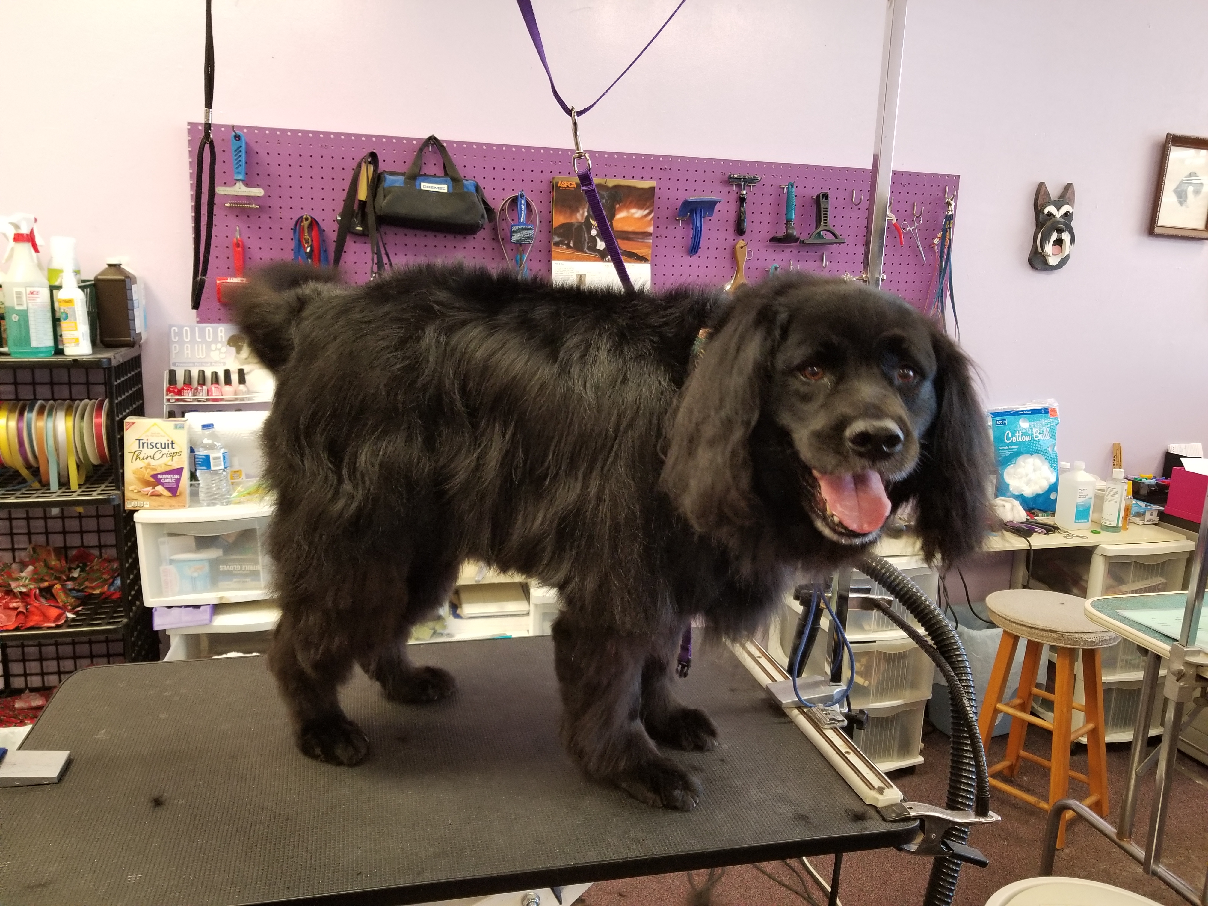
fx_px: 907
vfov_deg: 53.1
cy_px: 453
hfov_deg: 67.3
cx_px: 604
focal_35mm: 26
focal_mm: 4.3
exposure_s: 1/60
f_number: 1.7
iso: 200
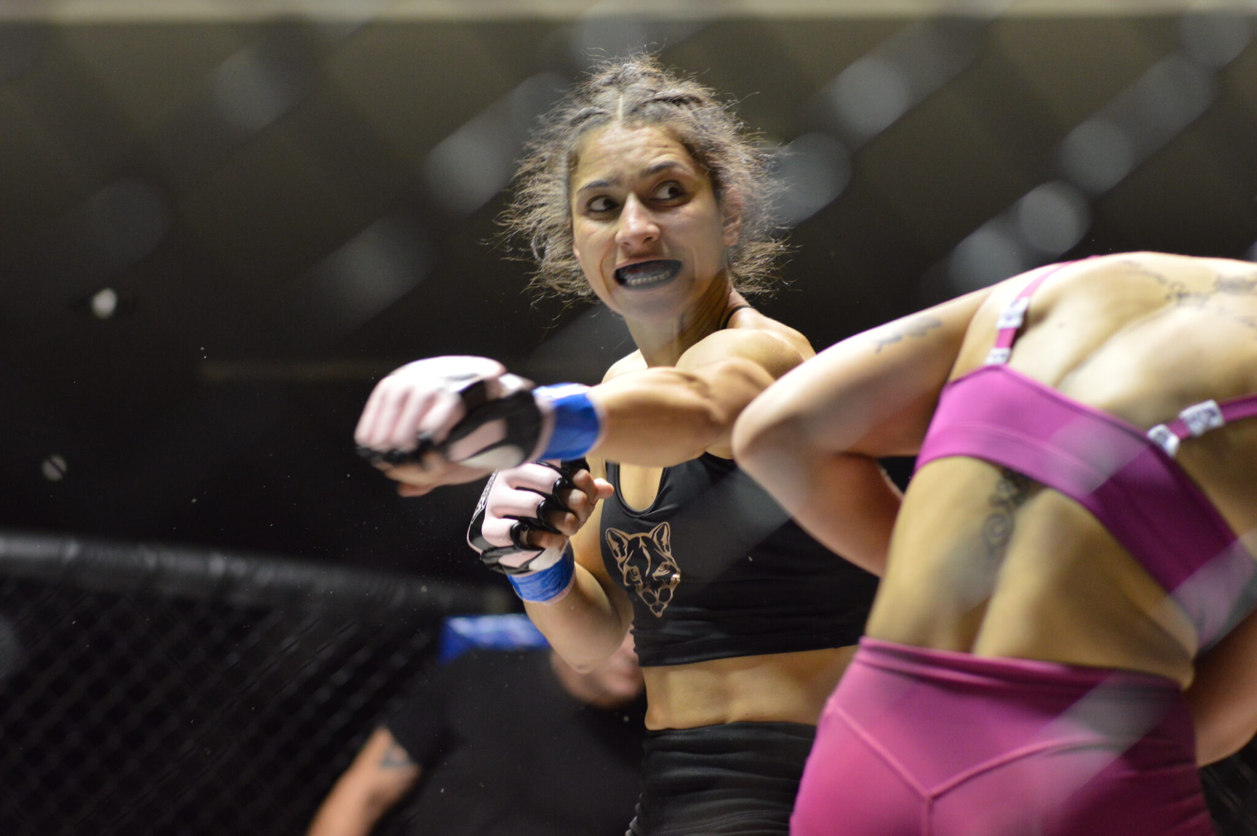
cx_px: 628
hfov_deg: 16.1
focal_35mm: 128
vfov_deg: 10.7
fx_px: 4448
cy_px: 418
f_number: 2.8
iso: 1250
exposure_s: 1/500
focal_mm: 85
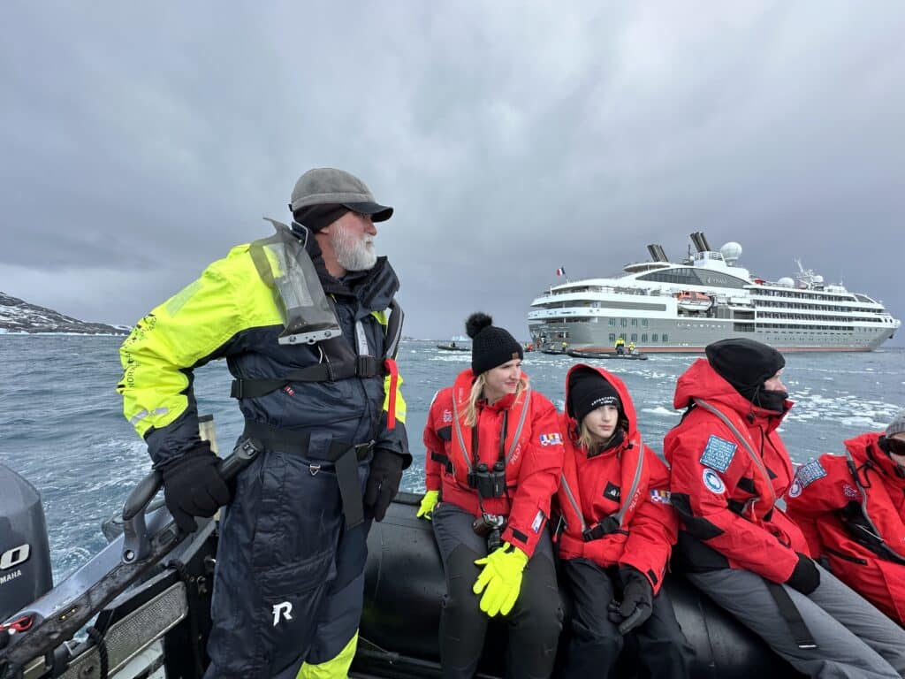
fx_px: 366
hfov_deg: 102.1
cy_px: 340
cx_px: 452
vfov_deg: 85.7
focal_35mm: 14
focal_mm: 2.22
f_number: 2.2
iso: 50
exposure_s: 1/868
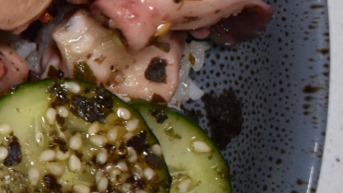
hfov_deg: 13.0
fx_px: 1303
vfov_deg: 8.5
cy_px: 51
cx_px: -344
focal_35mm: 143
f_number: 4
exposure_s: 1/125
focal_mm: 21
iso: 1250
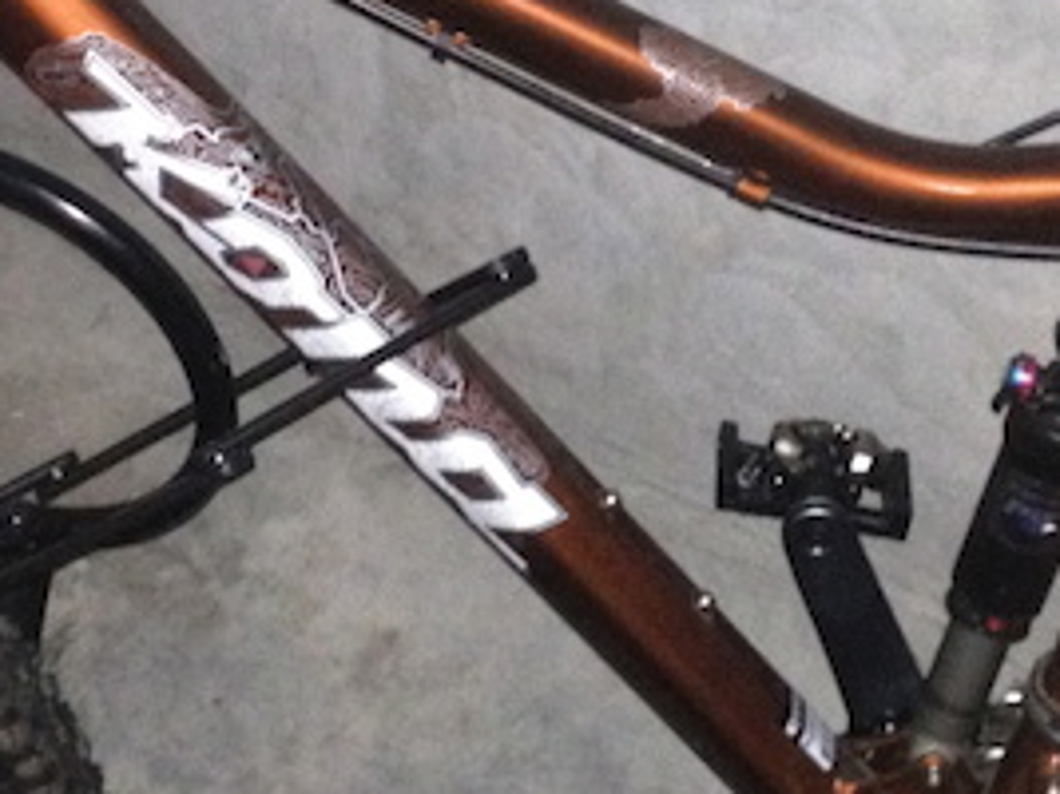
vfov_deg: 14.0
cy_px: 218
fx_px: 3214
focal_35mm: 105
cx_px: 568
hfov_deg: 18.7
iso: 400
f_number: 2.4
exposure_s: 1/16
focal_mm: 4.28
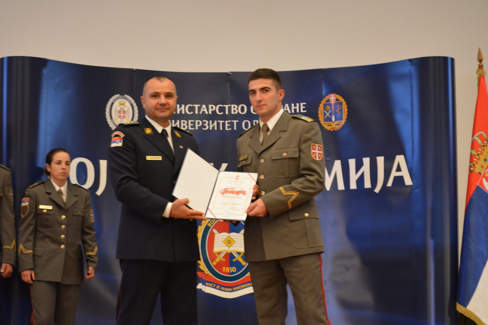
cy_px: 166
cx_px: 246
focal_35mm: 86
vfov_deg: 16.0
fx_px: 1159
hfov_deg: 23.8
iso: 3200
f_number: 4
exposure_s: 1/15
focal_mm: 55
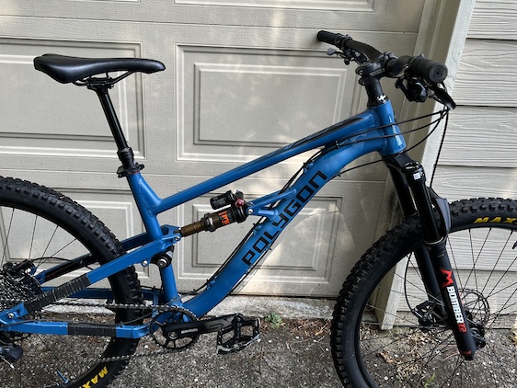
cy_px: 217
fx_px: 553
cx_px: 231
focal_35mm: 37
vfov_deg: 38.6
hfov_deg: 50.0
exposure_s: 1/182
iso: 40
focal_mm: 5.1
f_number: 1.6
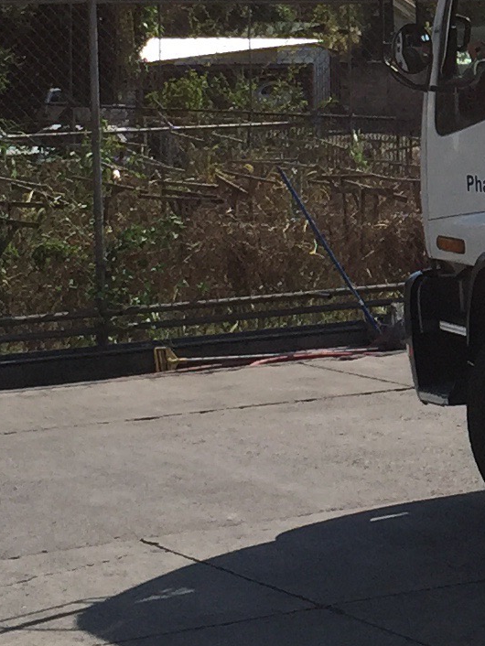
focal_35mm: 134
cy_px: 68
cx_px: 730
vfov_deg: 14.6
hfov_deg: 10.7
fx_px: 2502
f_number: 2.2
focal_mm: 4.15
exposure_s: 1/3300
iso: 32
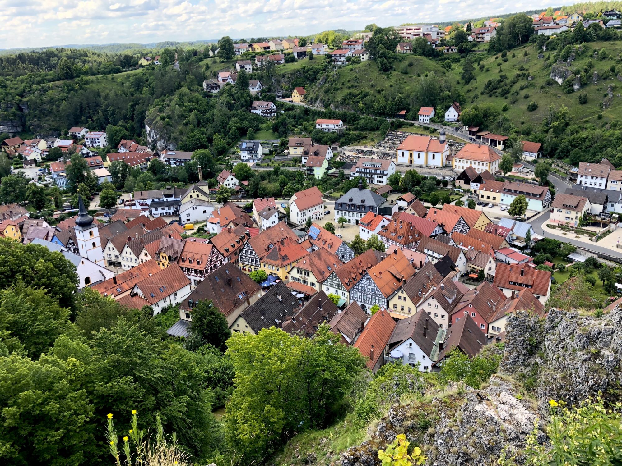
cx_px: 311
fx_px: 503
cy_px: 233
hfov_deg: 63.4
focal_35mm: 28
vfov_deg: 49.7
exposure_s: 1/340
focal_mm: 3.99
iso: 20
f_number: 1.8
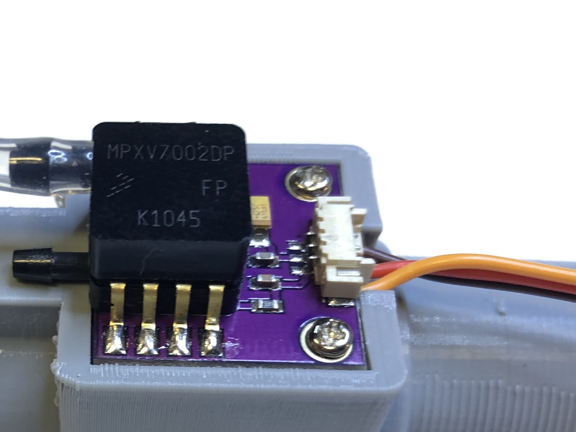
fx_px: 965
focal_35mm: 58
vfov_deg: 24.8
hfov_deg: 32.0
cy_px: 353
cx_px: 87
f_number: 1.8
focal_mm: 3.99
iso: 40
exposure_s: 1/24
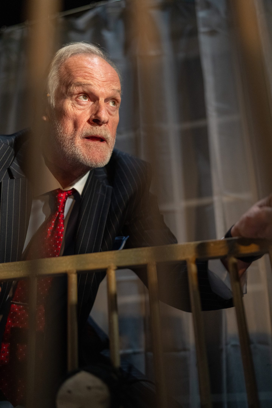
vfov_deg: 39.6
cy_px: 204
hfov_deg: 27.0
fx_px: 567
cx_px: 136
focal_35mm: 50
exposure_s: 1/250
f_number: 1.6
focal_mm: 50
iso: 3200
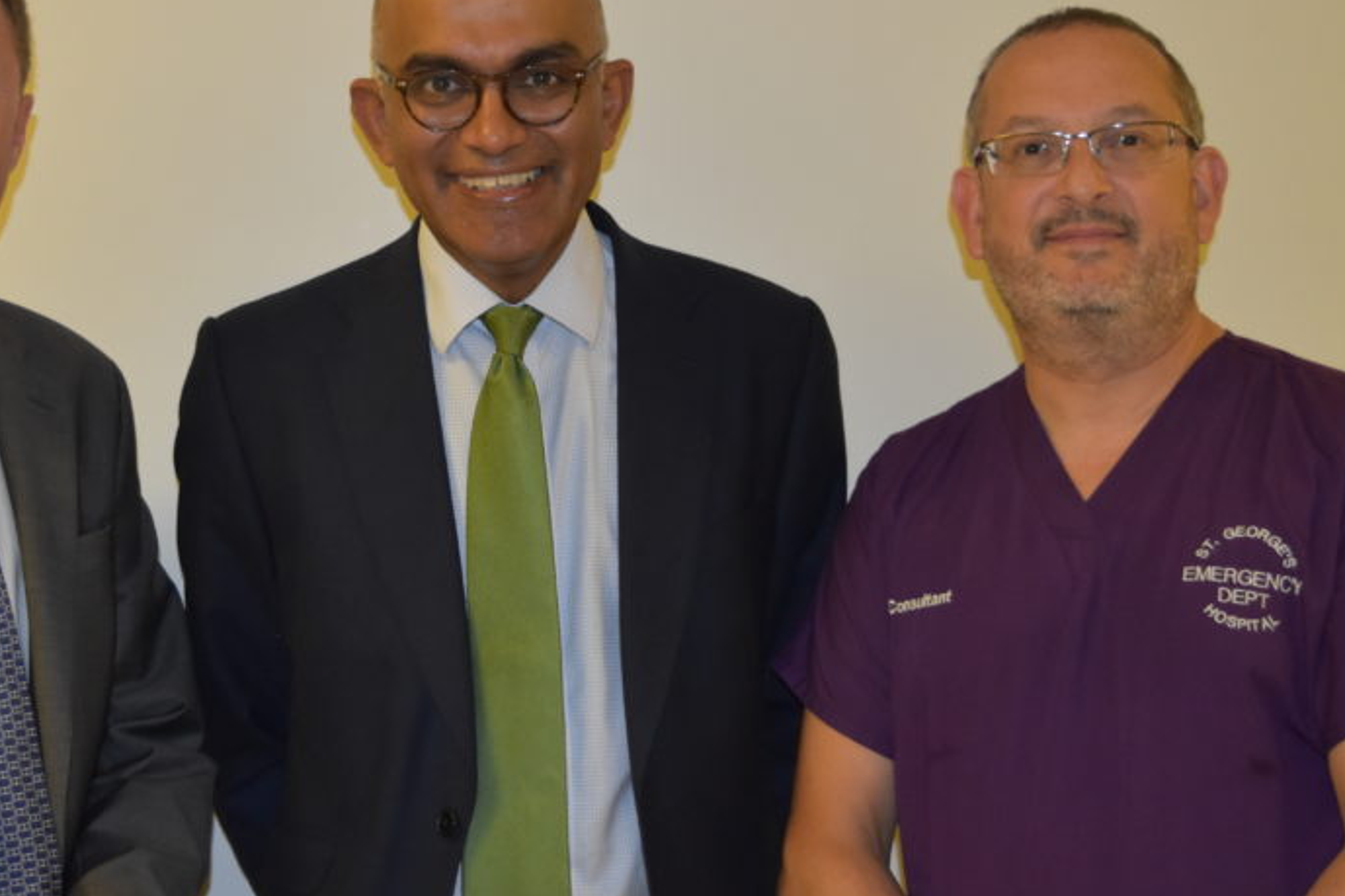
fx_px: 2166
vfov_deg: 23.2
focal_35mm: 58
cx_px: 494
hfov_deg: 34.3
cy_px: 286
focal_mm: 26
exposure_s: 1/60
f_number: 4
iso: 1600
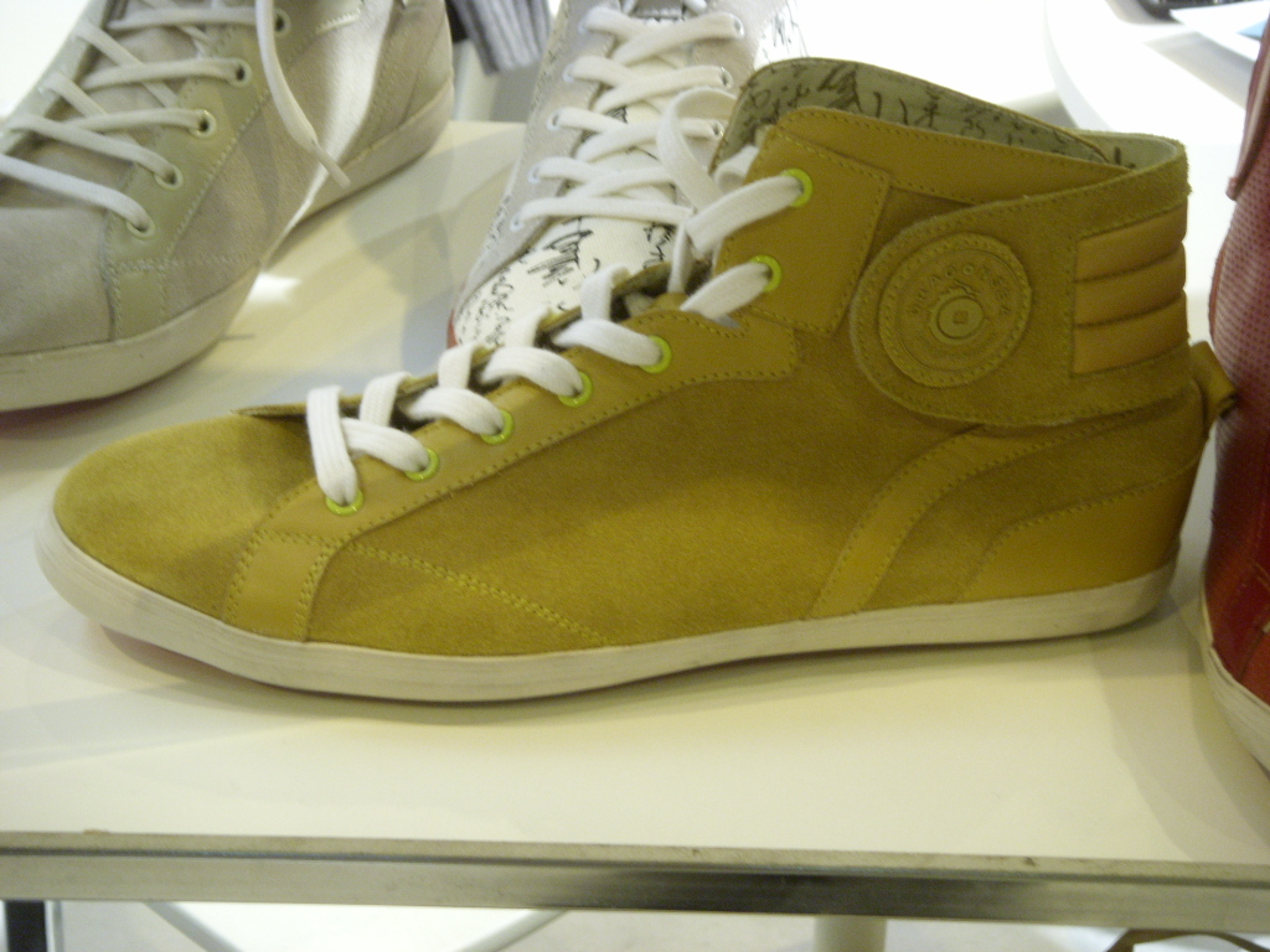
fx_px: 2275
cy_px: 476
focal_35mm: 62
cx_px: 635
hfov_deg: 31.2
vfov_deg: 23.7
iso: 300
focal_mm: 13.01
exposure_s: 1/15
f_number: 4.2
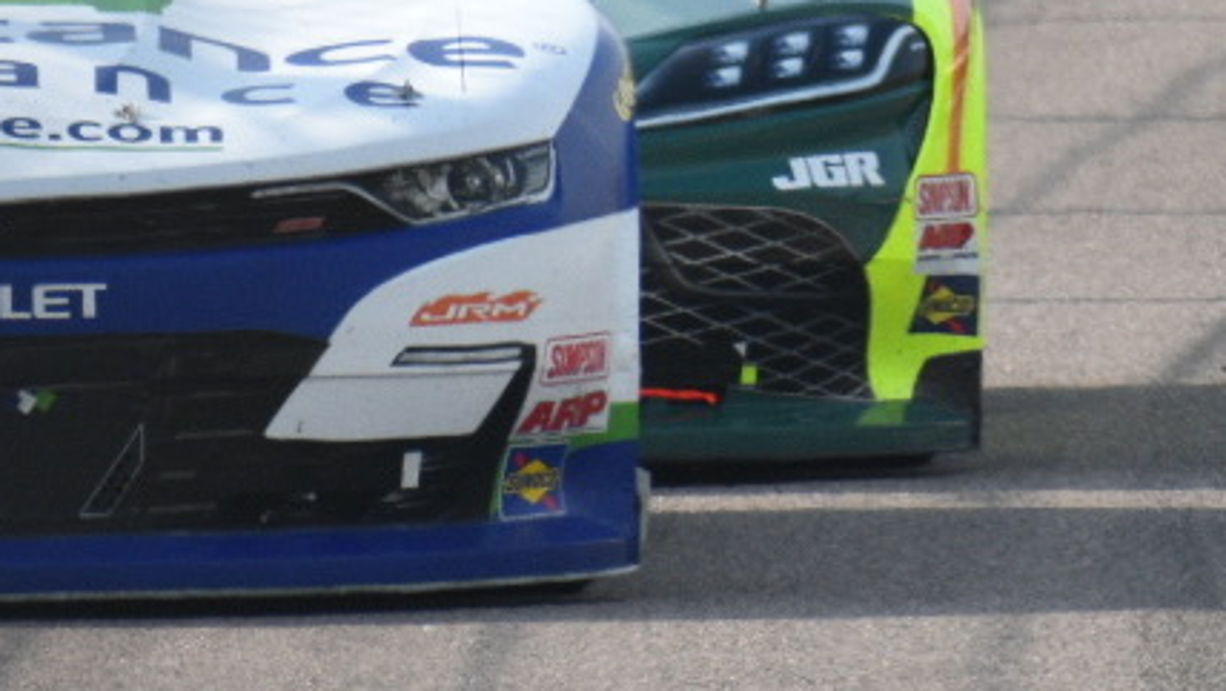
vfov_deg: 0.7
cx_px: 753
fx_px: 58075
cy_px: -3
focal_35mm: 1786
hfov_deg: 1.2
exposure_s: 1/2500
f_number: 6.3
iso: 800
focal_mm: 300
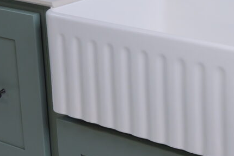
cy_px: -37
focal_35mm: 109
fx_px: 709
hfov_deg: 18.1
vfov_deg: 12.3
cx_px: 255
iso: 400
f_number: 3.5
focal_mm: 11
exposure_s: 1/125
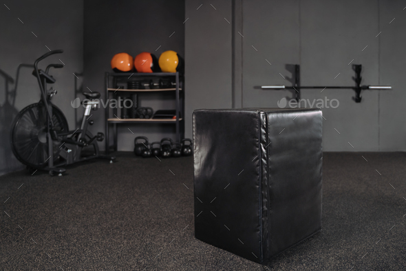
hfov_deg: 65.5
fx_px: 316
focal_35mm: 28
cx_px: 203
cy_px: 136
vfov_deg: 46.4
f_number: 2.8
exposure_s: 1/250
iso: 250
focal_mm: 28
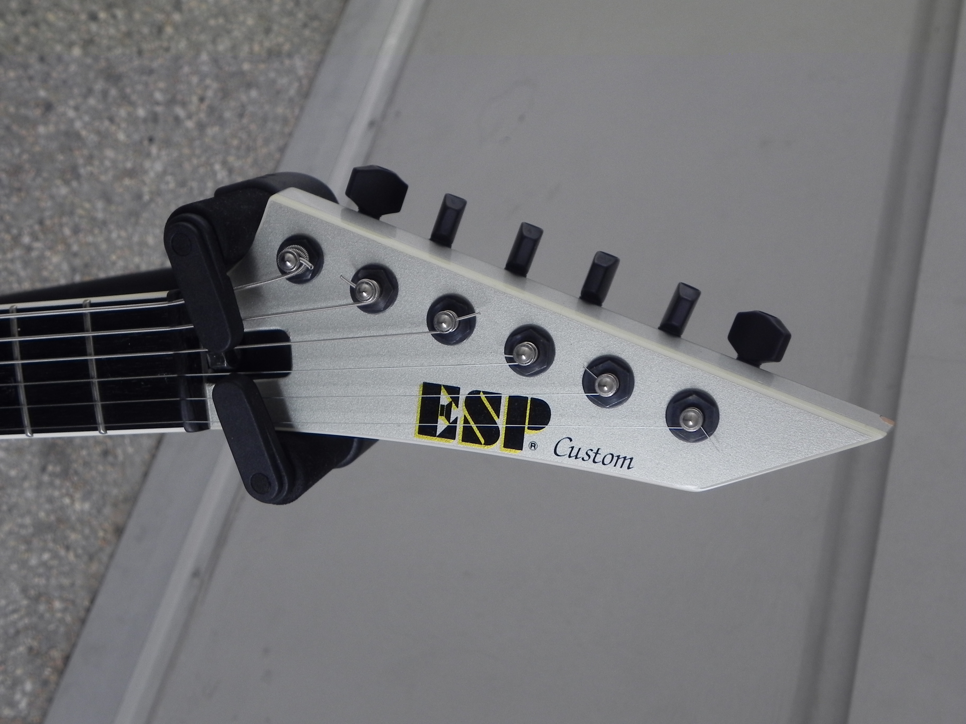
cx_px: 483
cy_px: 362
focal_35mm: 41
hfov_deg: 45.8
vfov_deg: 35.1
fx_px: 1144
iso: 160
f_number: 3.2
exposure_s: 1/44.7
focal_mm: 7.3
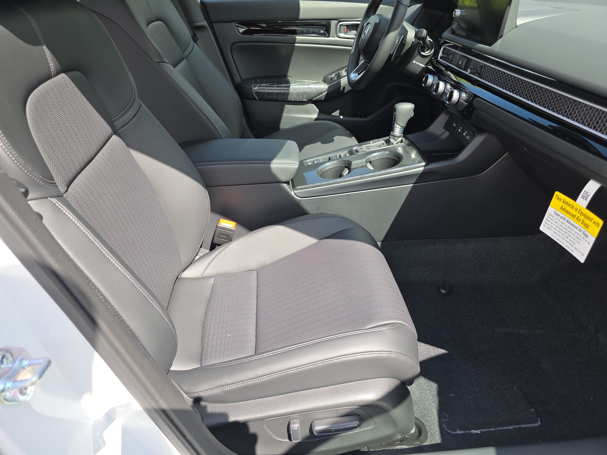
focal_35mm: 23
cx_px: 304
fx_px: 403
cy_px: 228
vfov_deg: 58.9
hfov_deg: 73.9
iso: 32
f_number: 1.7
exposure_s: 1/359
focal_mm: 6.3
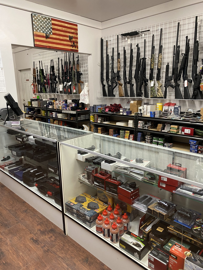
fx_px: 203
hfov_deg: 53.1
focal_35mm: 26
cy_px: 135
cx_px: 102
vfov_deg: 67.3
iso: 200
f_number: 1.8
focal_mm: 4.25
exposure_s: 1/60
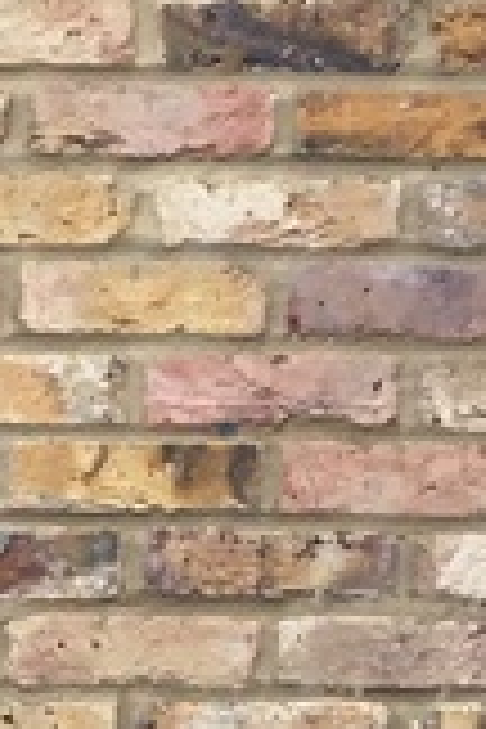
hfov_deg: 8.3
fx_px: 3017
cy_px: 405
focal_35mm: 149
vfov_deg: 13.8
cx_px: -738
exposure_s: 1/33
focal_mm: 4.15
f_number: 2.2
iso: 40
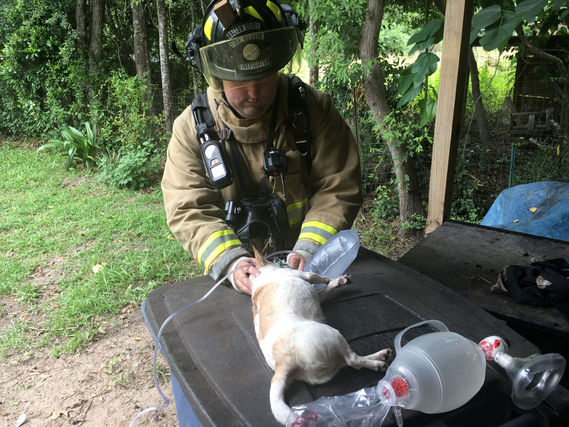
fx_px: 477
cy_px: 214
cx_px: 284
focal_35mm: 29
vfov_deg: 48.2
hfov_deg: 61.7
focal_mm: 4.15
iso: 32
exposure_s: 1/120
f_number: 2.2
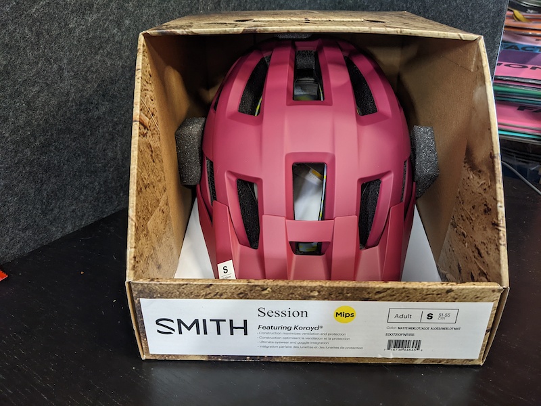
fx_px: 422
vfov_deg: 51.4
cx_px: 270
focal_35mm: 27
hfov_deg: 65.3
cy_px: 203
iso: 223
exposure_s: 1/24
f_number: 1.73
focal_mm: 4.38
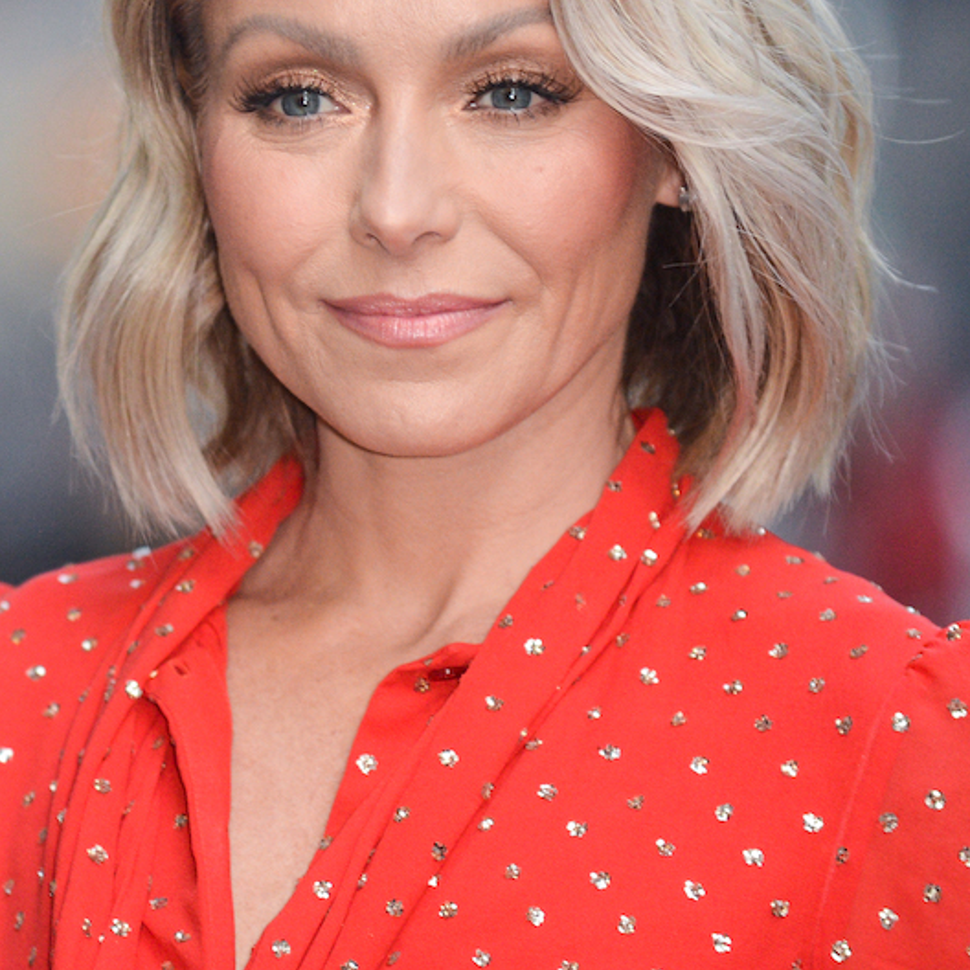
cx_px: 165
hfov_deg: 4.2
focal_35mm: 418
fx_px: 13252
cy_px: 276
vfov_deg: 4.2
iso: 2000
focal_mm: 200
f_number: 3.5
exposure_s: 1/400
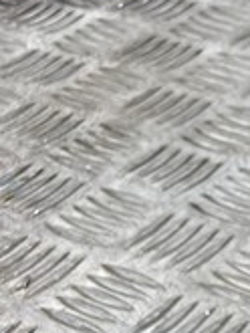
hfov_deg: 12.7
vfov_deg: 17.1
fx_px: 1010
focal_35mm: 105
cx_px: 470
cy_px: 485
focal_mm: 5.7
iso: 50
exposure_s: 1/100
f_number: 1.5
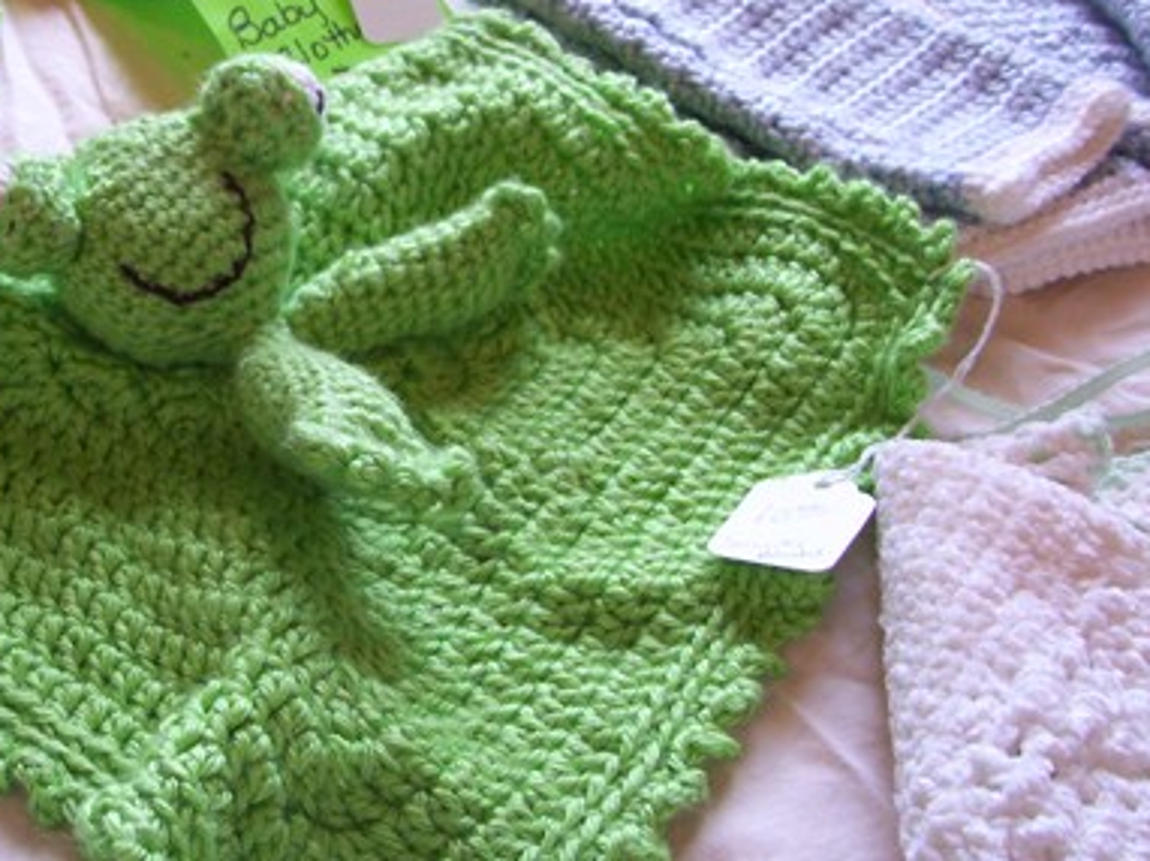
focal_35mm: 57
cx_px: 196
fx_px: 1892
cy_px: 427
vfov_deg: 25.6
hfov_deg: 32.7
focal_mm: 5.7
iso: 80
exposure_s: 1/25
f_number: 2.9
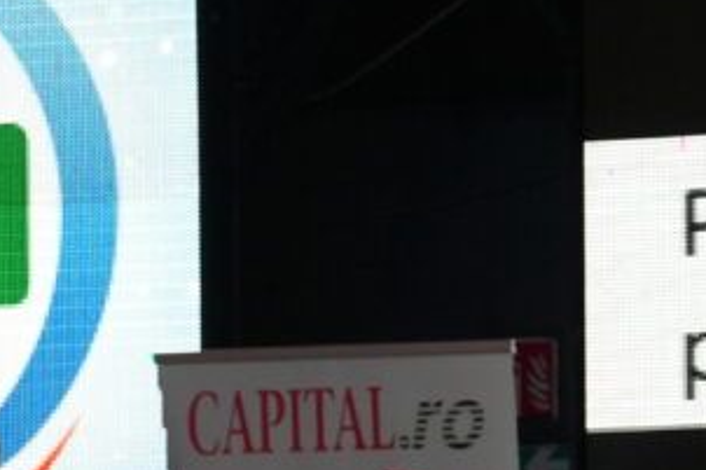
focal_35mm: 458
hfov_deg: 4.5
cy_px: 540
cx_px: 1178
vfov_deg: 3.0
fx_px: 8977
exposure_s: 1/160
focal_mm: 90
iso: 2000
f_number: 3.5
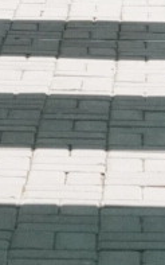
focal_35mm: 377
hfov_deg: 3.5
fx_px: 2714
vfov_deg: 5.4
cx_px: -19
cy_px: -297
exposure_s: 1/2000
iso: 3200
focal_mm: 30
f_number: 13
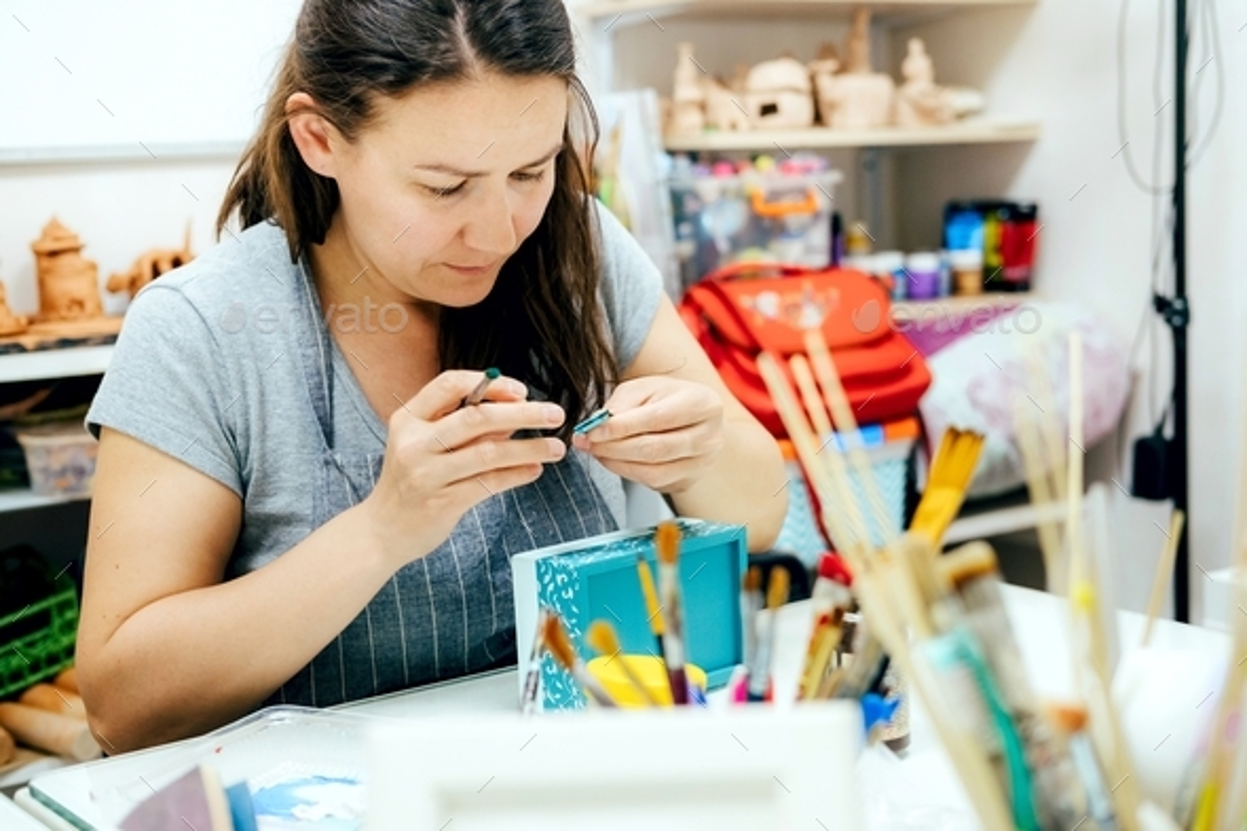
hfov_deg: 37.5
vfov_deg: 25.5
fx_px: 1835
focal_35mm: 53
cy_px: 416
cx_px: 624
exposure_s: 1/160
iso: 800
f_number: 2.8
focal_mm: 35
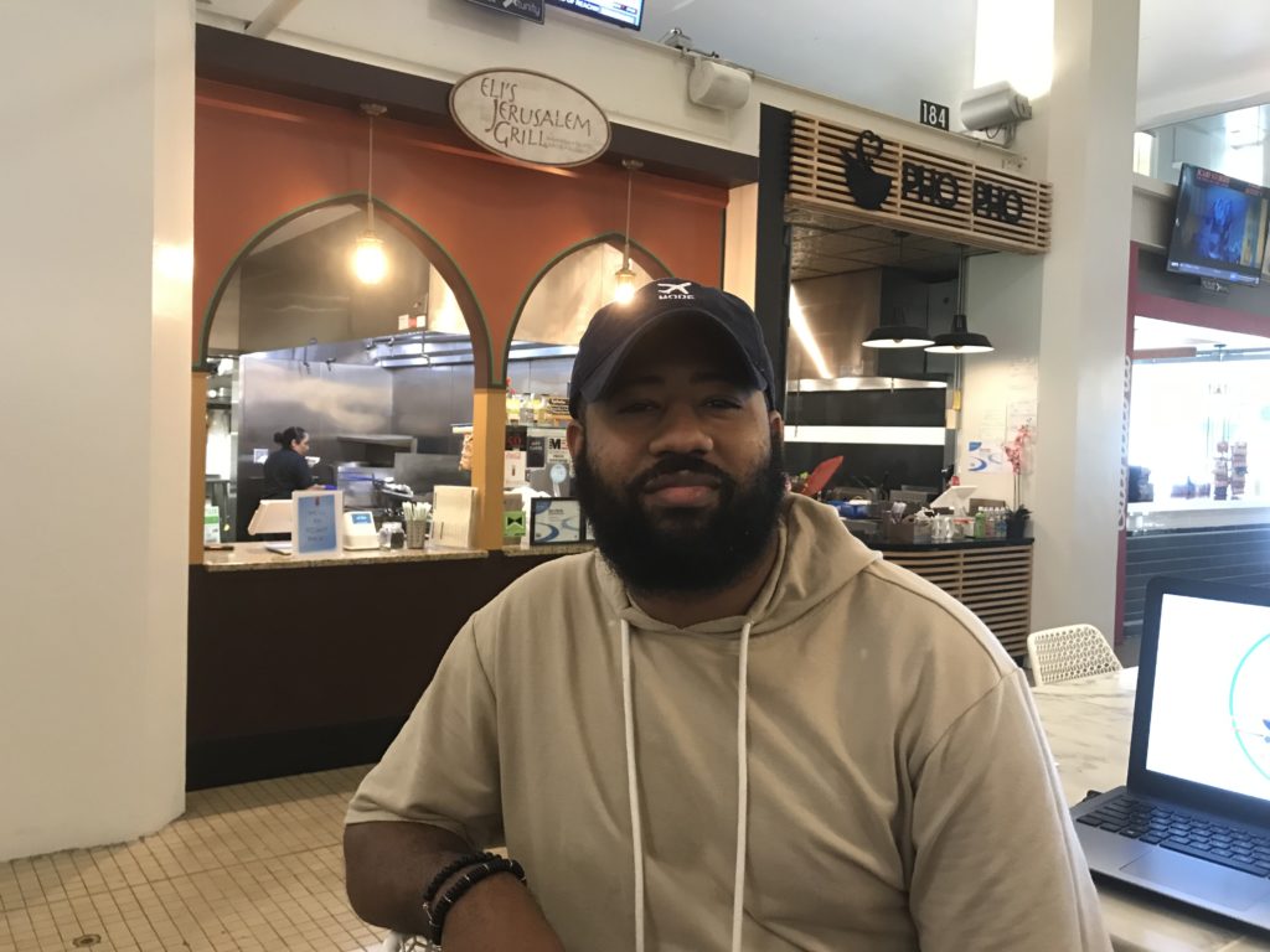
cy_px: 476
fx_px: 1027
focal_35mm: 28
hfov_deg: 63.4
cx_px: 635
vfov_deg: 49.7
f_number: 1.8
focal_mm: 3.99
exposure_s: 1/13
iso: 100
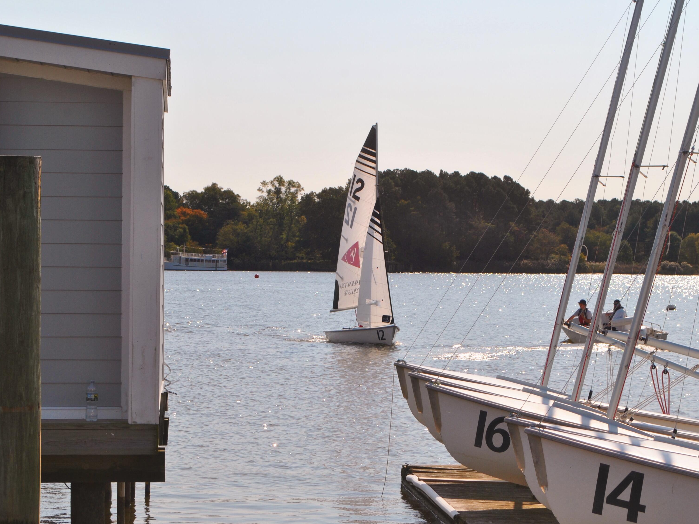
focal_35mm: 103
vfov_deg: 14.4
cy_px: 268
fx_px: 2072
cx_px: 391
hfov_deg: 19.1
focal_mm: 55
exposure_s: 1/320
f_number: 9
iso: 100
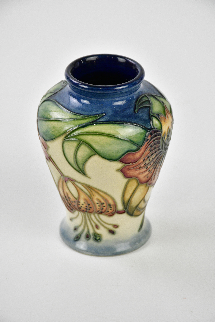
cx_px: 108
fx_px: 1881
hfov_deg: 6.5
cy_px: 161
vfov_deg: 9.8
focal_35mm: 210
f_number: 9
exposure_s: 1/100
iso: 1600
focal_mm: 140
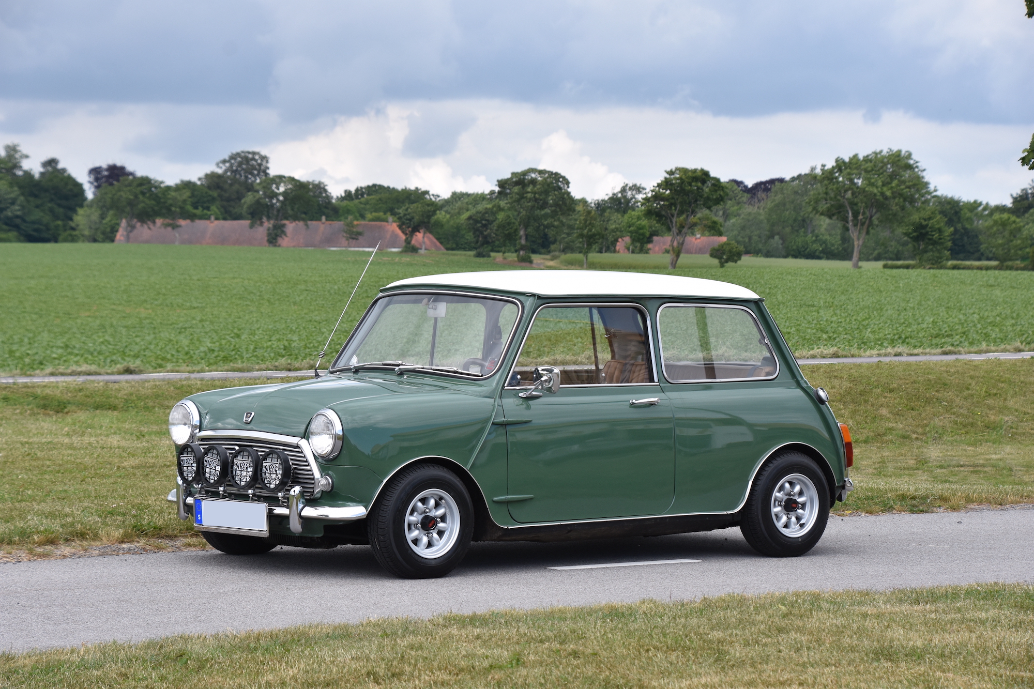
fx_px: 3231
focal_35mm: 112
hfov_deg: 18.2
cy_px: 344
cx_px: 517
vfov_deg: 12.2
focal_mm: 75
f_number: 8
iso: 320
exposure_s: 1/500
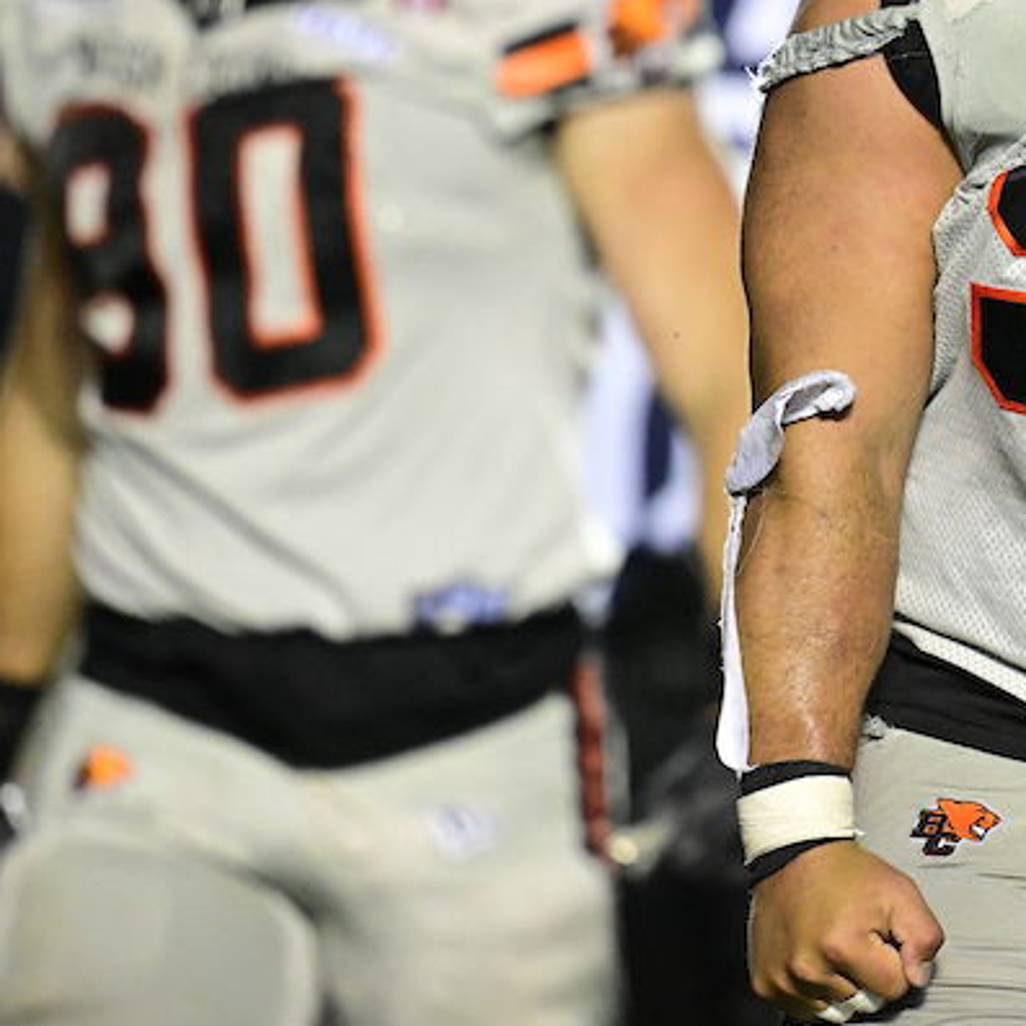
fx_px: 34472
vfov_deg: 1.7
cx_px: 1096
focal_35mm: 1028
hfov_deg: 1.7
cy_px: 246
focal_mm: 400
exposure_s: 1/2000
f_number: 3.2
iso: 6400
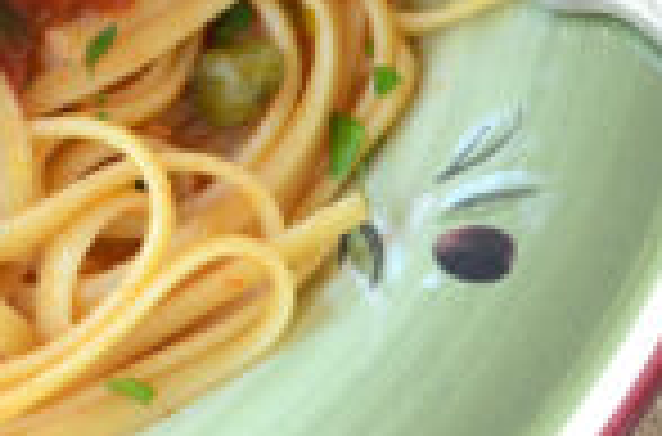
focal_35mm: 172
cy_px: -25
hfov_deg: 11.9
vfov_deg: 7.9
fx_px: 3153
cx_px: 81
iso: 400
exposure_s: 1/6
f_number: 10
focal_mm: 28
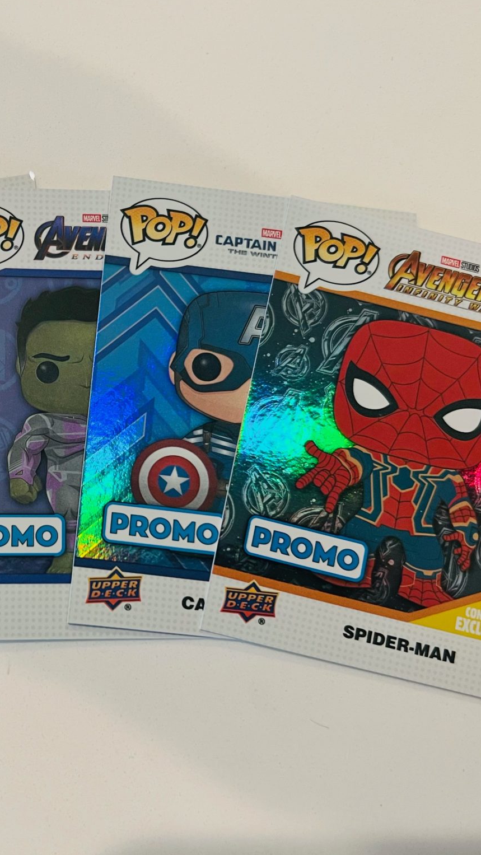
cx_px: 69
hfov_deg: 30.1
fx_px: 862
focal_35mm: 38
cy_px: 426
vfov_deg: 52.8
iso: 80
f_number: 1.5
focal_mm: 5.7
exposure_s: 1/60
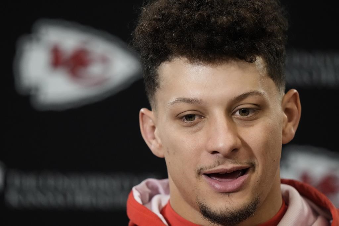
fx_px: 5650
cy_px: 113
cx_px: 170
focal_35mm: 600
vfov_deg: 2.3
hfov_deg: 3.4
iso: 5000
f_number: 2.8
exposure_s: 1/500
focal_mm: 400
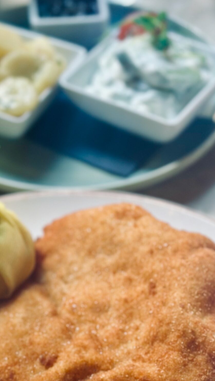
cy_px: 290
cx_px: 58
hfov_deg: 13.4
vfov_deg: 23.4
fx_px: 912
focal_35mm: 90
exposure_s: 1/96
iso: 125
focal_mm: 6.86
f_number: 1.78
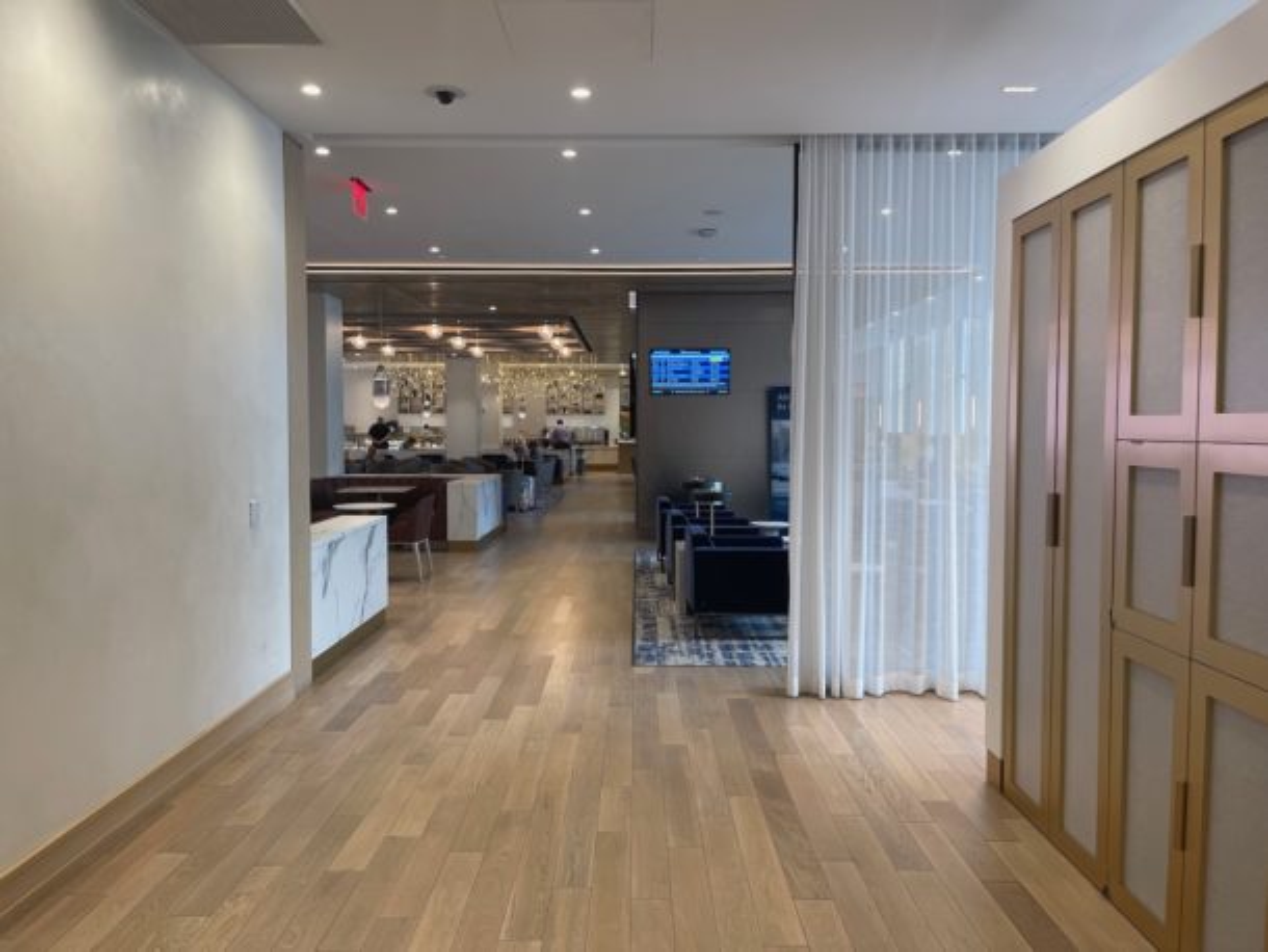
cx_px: 634
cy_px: 476
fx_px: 953
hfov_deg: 67.3
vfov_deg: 53.1
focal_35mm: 26
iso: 100
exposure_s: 1/100
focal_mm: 5.1
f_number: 1.6
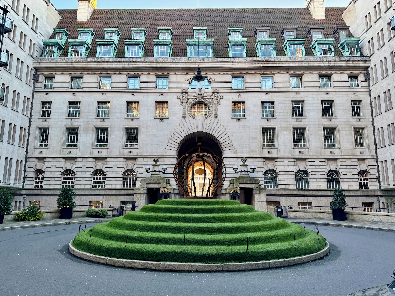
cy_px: 148
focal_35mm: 24
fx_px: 274
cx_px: 198
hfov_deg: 71.6
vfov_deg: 56.8
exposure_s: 1/121
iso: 64
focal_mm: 6.76
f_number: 1.78
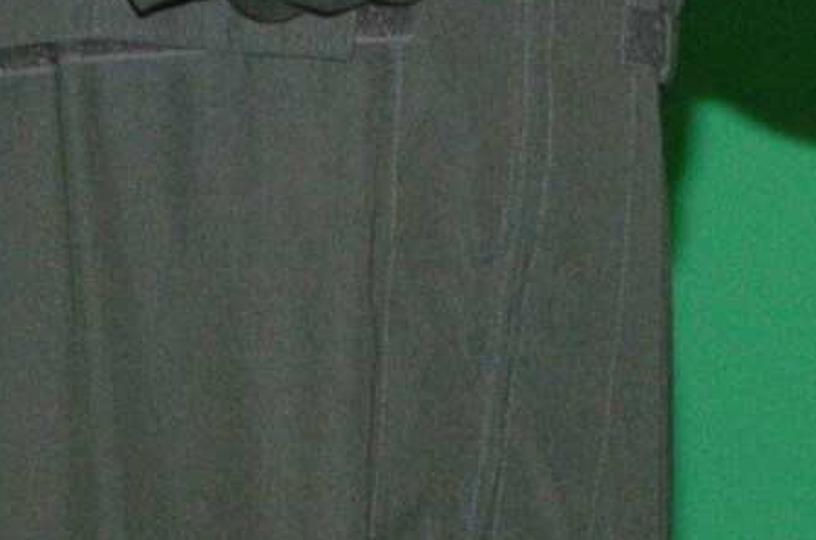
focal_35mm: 513
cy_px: -520
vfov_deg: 2.7
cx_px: 1880
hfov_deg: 4.0
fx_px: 11603
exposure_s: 1/60
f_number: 5
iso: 500
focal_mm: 62
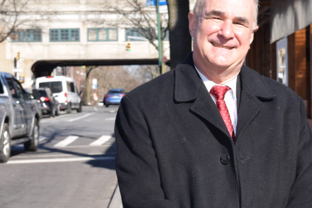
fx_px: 962
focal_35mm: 111
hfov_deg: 18.3
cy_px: 111
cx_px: 230
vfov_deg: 12.3
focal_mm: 35
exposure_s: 1/200
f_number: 8
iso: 100
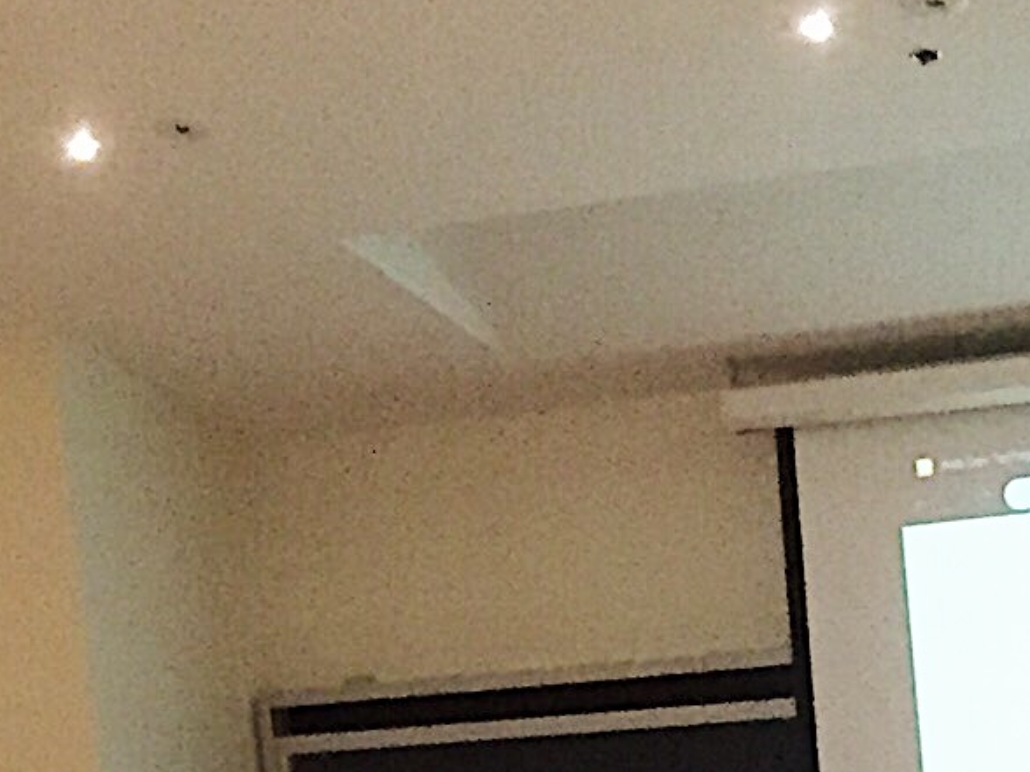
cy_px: 1535
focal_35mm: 161
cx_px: -68
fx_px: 4791
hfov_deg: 12.1
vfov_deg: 8.7
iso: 250
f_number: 2.2
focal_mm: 4.15
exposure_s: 1/30
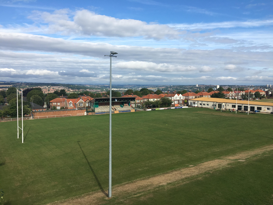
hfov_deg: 61.7
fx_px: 229
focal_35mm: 29
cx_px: 136
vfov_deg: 48.2
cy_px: 102
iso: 25
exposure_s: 1/1603
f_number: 2.2
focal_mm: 4.15
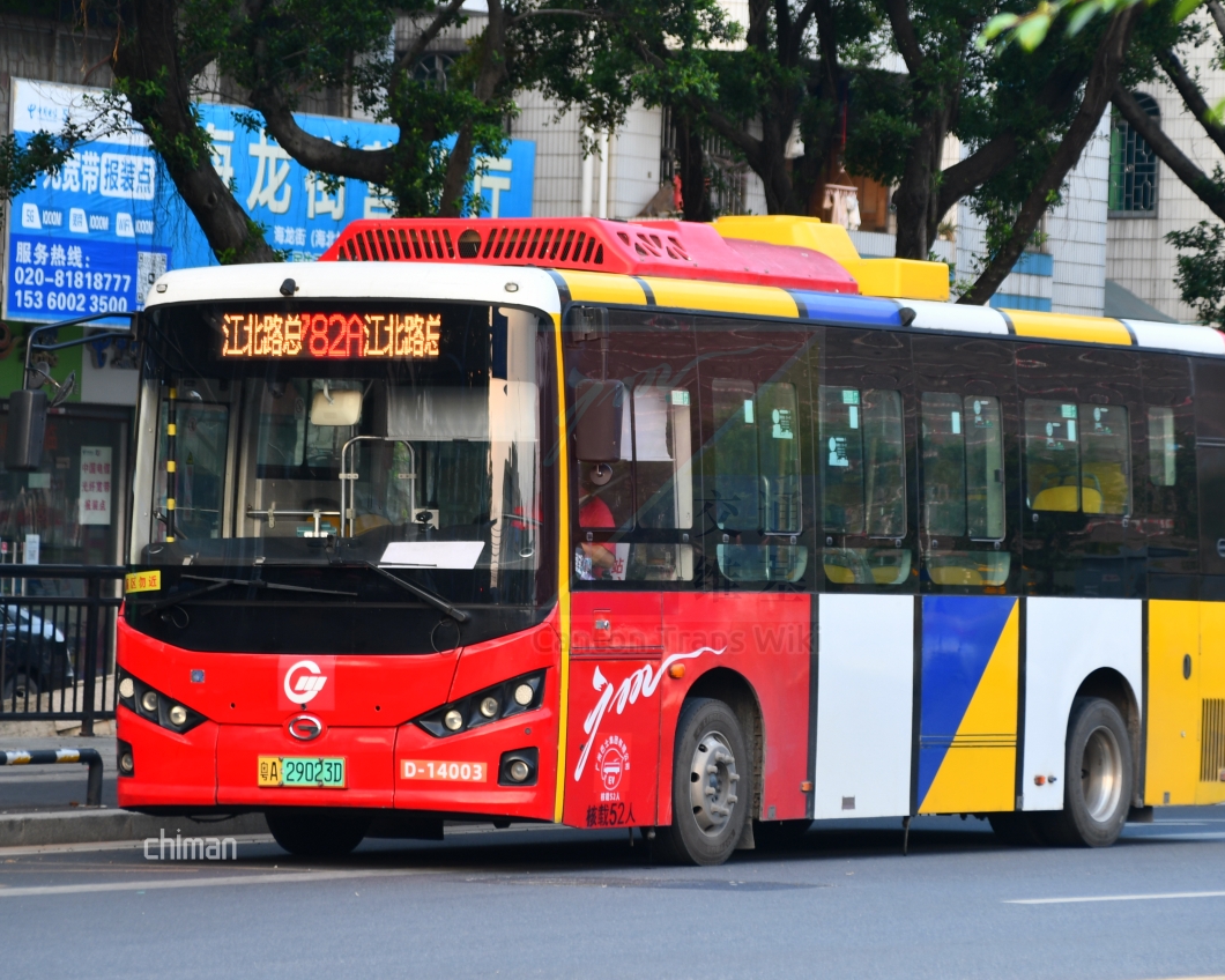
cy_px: 491
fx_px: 6163
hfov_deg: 11.3
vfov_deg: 9.1
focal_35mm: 170
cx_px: 677
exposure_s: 1/40
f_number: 5.6
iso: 100
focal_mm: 100
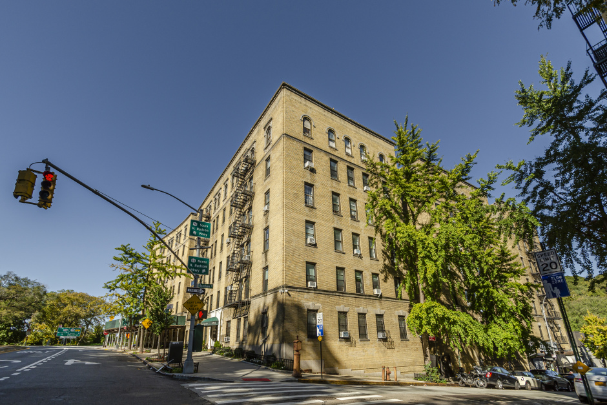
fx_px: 253
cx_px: 304
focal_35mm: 15
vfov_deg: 77.3
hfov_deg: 100.4
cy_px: 202
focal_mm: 10
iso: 100
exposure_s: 1/800
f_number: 8
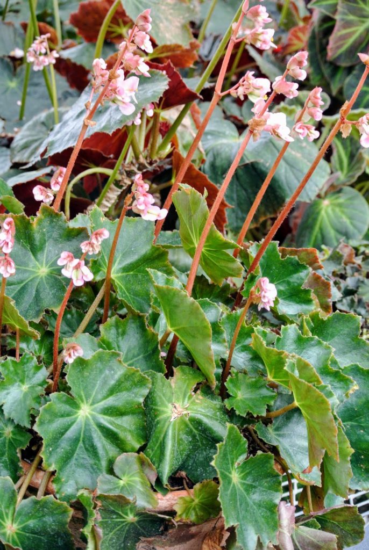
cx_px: 184
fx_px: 1241
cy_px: 275
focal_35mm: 81
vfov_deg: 25.0
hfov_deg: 16.9
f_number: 3.8
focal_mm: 30
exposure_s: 1/60
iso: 250
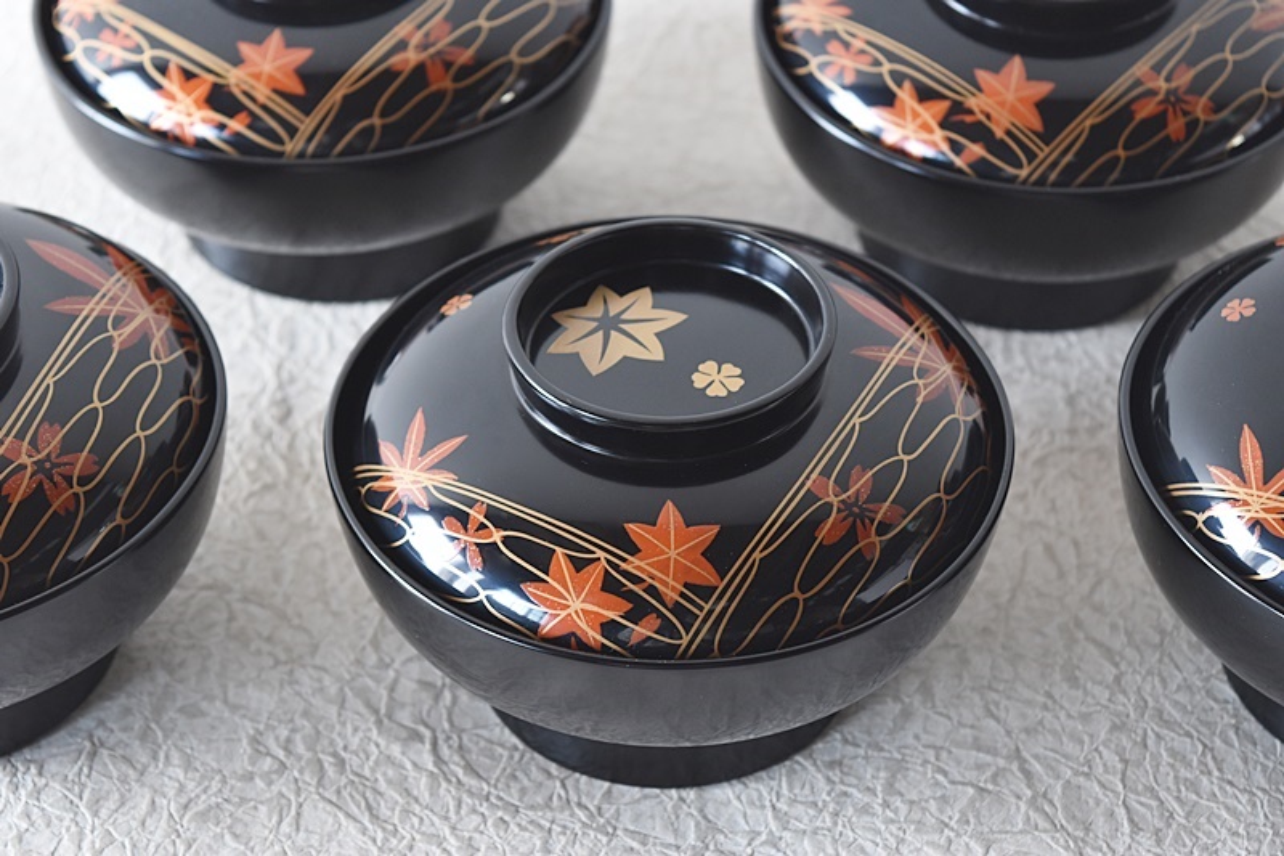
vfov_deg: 16.5
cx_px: 642
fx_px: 2942
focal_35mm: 82
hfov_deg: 24.6
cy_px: 428
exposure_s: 1/8
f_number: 5.6
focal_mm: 55
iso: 800
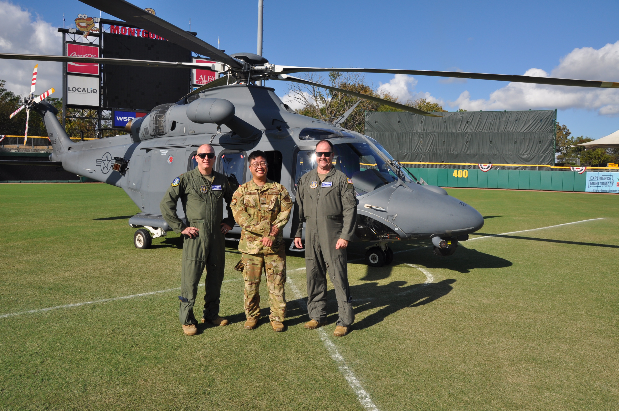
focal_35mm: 27
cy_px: 206
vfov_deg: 47.8
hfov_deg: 67.4
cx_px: 310
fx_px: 464
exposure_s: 1/500
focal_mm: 18
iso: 200
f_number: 11
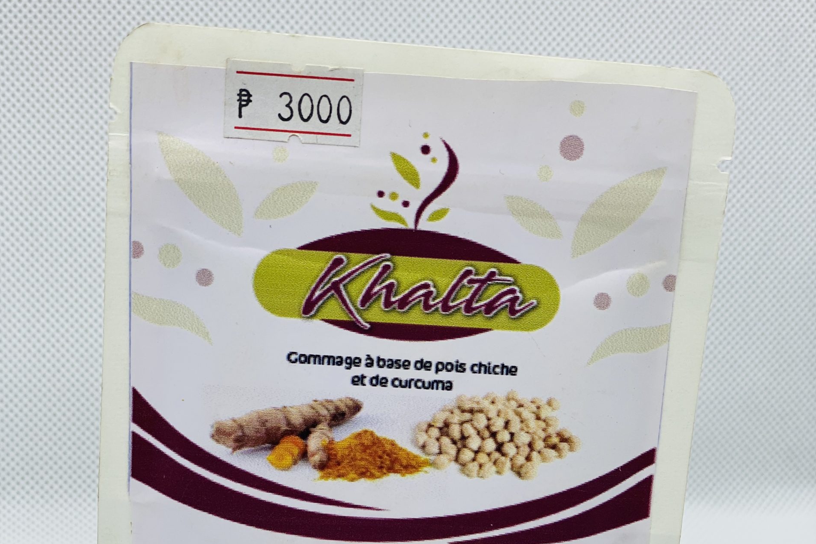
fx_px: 1654
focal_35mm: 73
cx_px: 404
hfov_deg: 27.7
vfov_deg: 18.2
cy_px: 539
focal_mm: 6
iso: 20
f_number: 2
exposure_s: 1/236
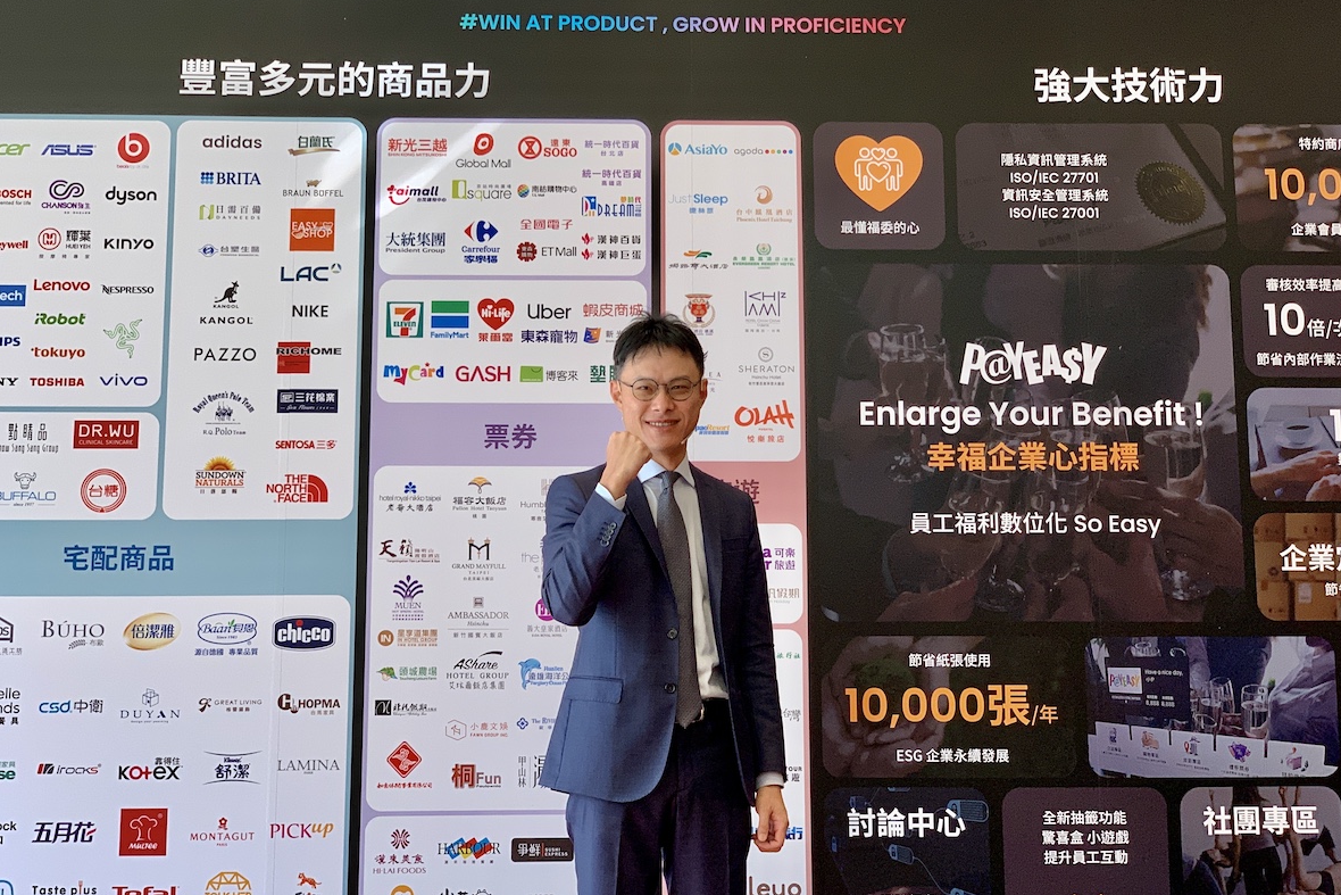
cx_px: 677
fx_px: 2049
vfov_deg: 24.6
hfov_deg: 36.2
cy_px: 397
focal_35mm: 55
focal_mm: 6
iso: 50
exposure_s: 1/52
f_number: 2.4
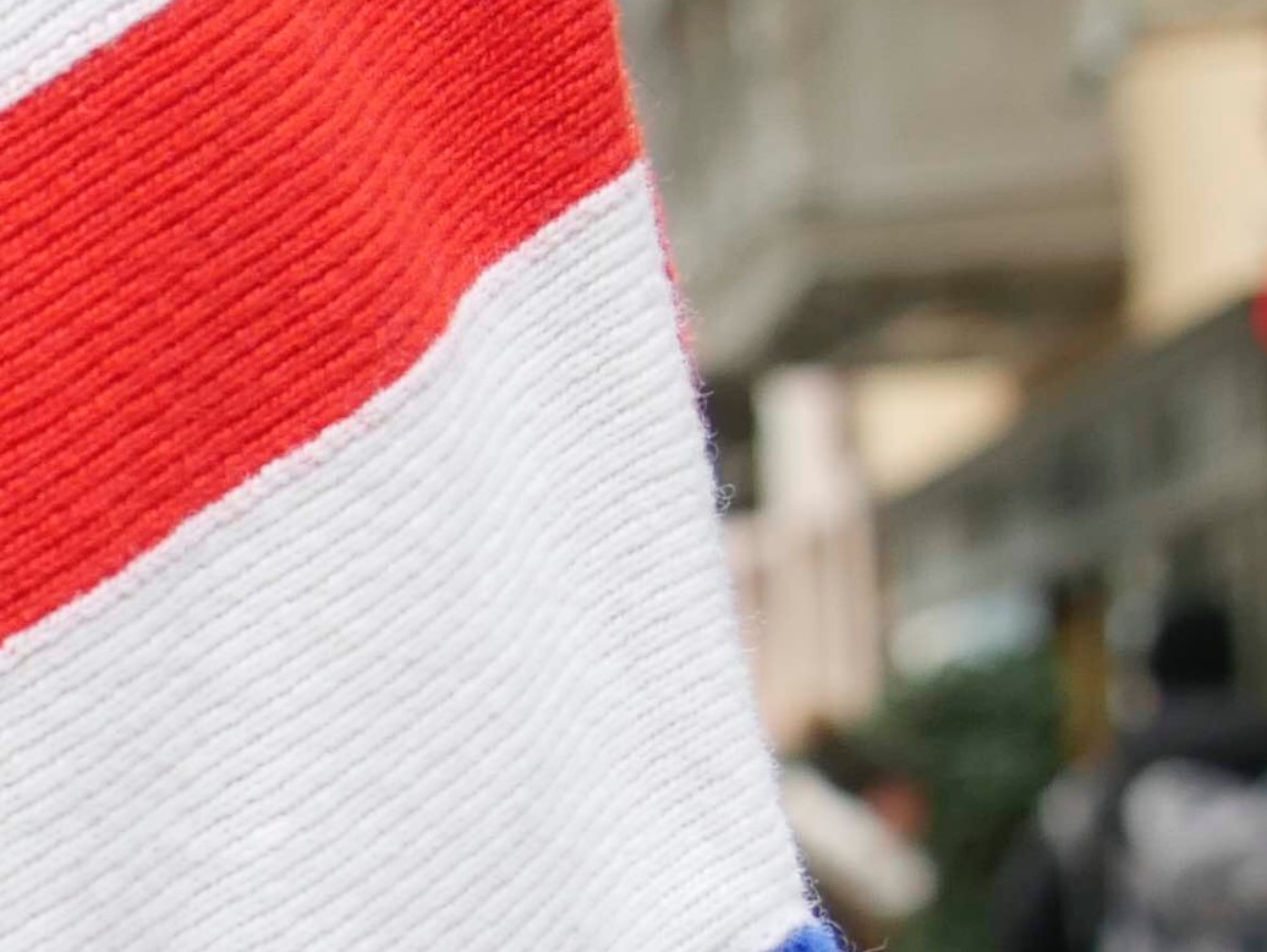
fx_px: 6079
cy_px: 898
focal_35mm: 166
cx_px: -1213
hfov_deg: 10.9
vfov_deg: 8.9
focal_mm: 21
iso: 400
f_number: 4.5
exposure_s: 1/80
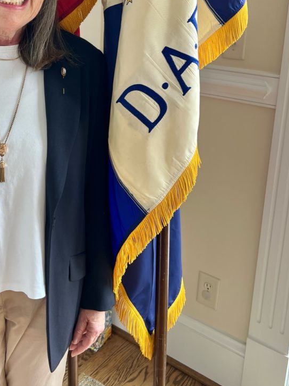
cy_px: 109
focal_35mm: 43
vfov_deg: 42.8
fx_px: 479
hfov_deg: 33.3
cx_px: 95
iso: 80
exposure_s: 1/121
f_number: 1.5
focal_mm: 5.7
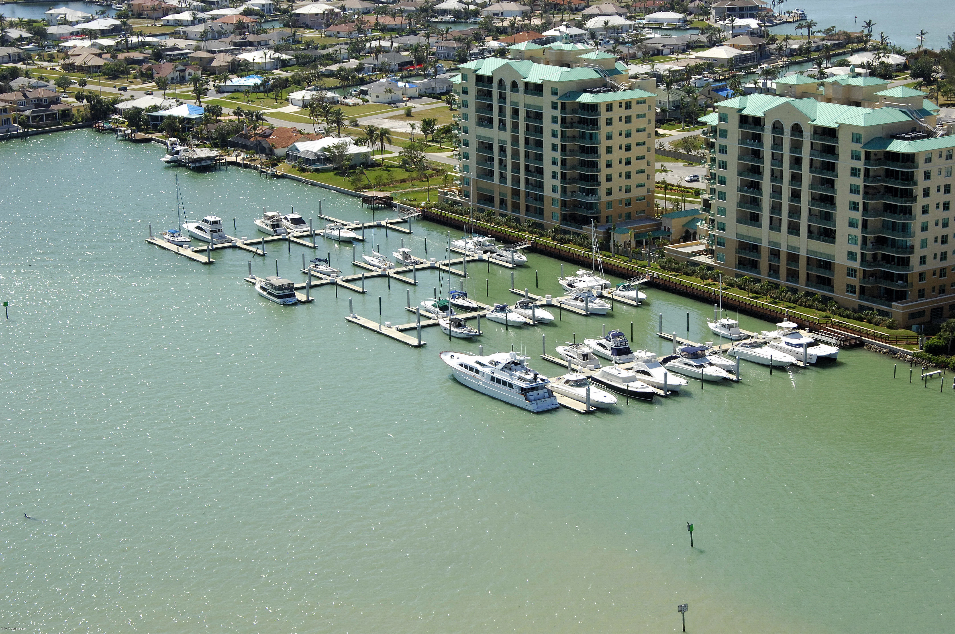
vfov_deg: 18.9
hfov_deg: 28.1
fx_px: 1908
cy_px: 317
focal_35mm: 72
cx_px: 478
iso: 400
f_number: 8
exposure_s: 1/1000
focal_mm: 48
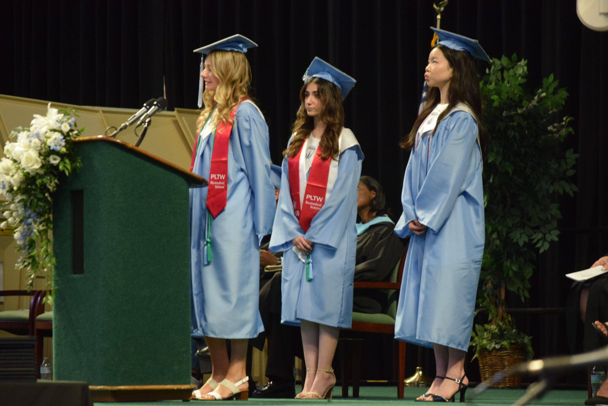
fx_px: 3092
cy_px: 203
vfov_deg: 7.5
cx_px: 304
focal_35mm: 183
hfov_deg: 11.2
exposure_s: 1/60
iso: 1800
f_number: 4.8
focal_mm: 122
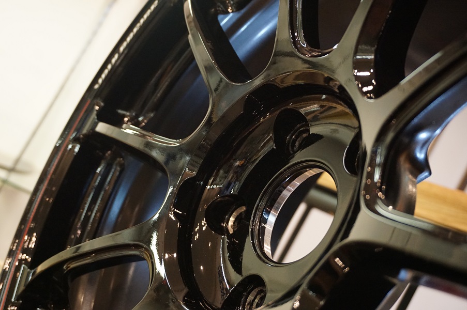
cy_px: 155
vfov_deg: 28.9
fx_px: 603
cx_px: 234
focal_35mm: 46
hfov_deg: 42.4
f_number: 5
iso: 3200
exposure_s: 1/60
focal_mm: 31
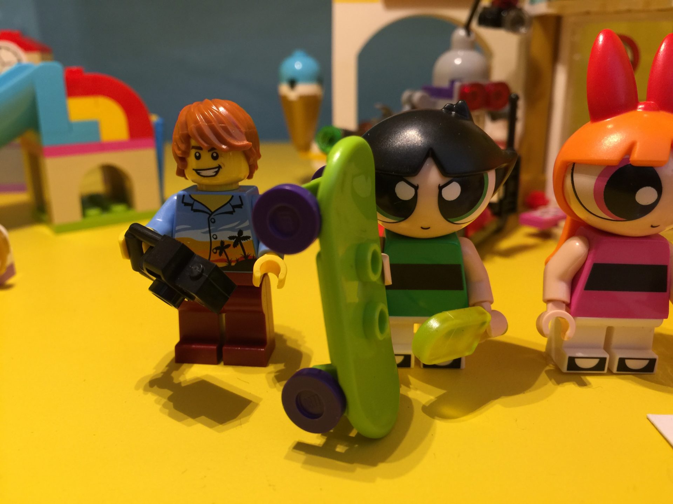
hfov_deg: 61.7
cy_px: 252
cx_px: 336
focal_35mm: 29
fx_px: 564
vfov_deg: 48.2
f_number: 2.2
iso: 64
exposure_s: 1/17
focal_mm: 4.15
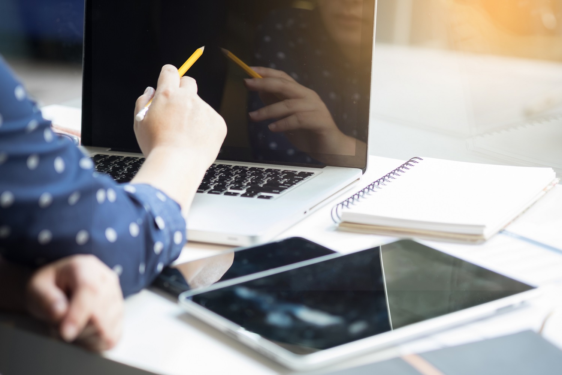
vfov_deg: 15.2
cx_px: 281
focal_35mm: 90
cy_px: 188
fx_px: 1405
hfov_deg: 22.6
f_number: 2.4
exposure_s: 1/125
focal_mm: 60
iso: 400
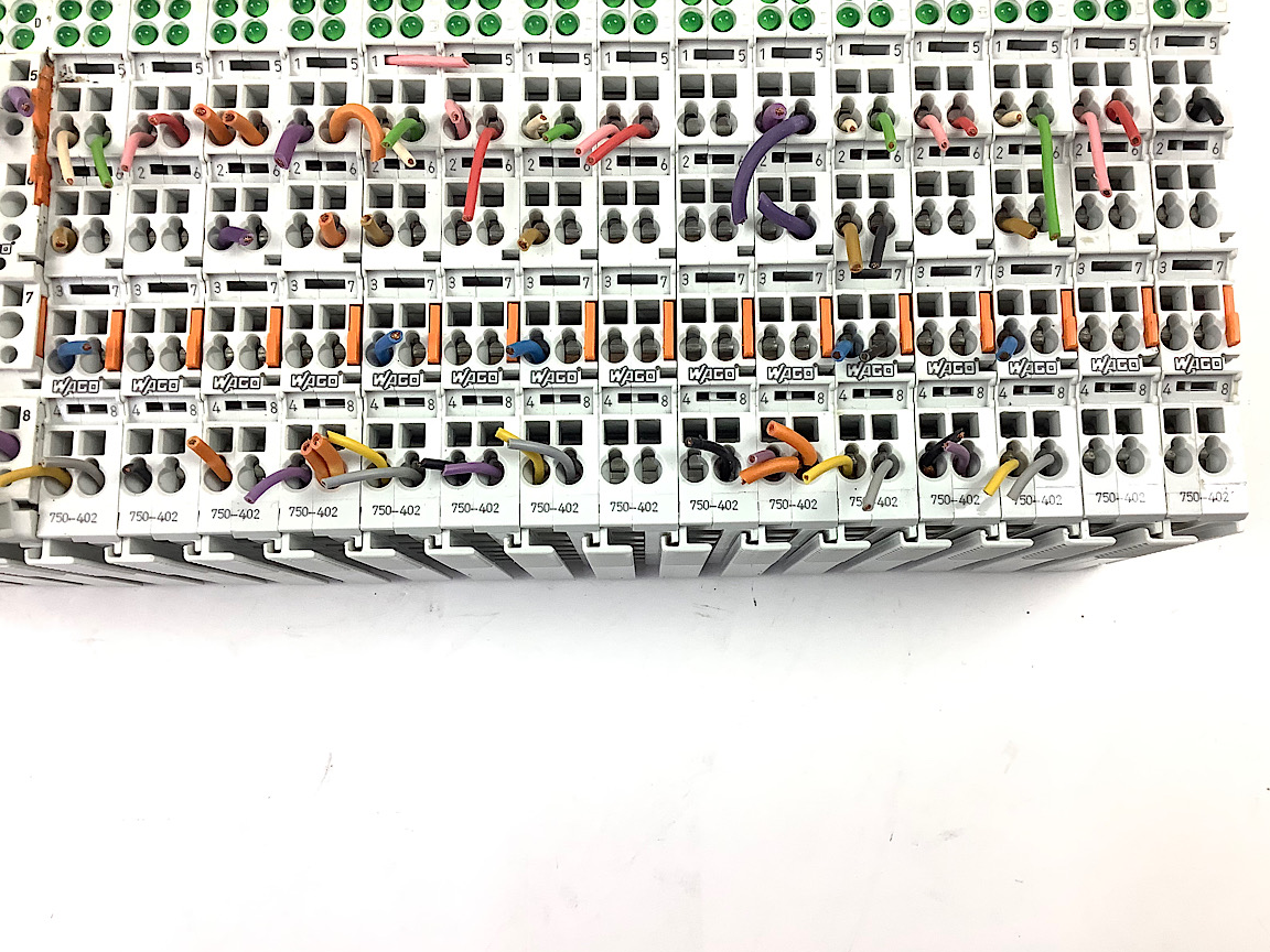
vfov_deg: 44.2
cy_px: 472
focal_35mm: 32
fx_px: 1174
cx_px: 654
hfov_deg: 56.8
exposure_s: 1/50
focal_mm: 3.3
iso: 64
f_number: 2.4
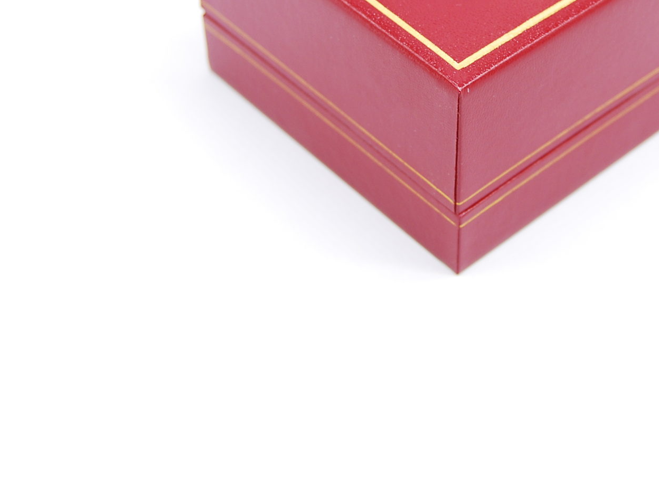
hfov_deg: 25.1
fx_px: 1466
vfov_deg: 18.9
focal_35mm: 77
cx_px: 468
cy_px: 77
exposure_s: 1/80
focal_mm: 26
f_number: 4.5
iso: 200
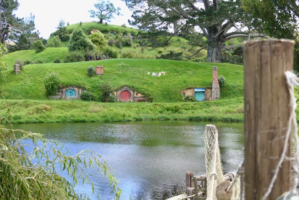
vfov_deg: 27.0
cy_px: 100
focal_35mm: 50
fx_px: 415
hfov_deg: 39.6
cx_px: 150
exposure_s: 1/250
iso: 125
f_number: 4
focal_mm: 18.3
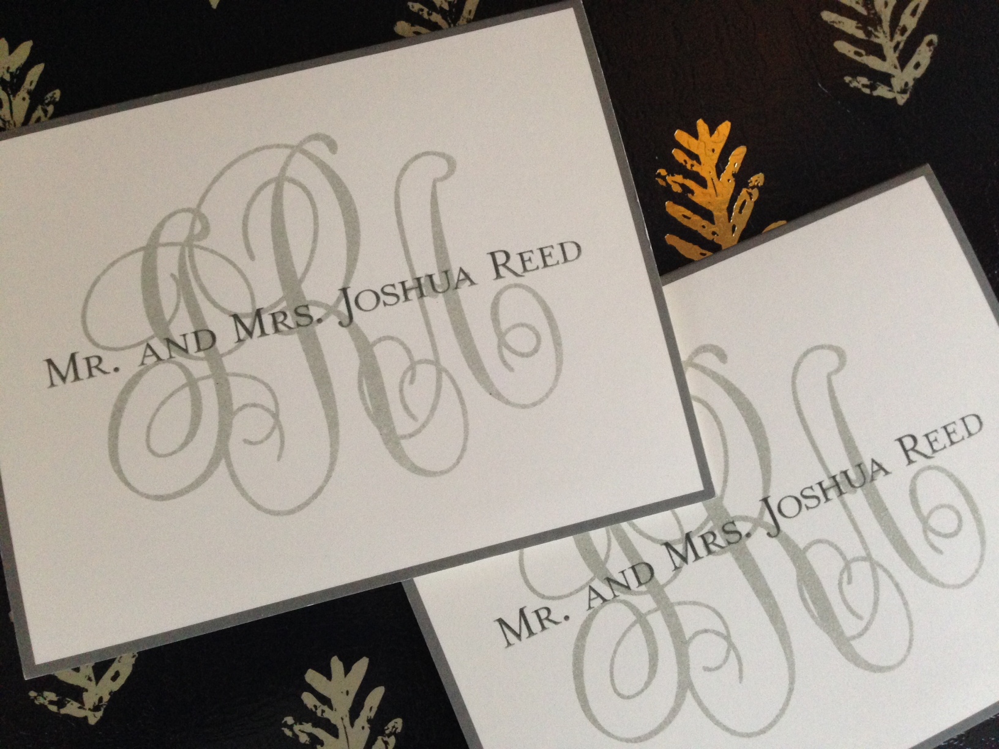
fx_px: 952
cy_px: 374
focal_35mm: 33
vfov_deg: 42.9
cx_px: 500
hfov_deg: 55.4
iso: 250
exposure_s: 1/20
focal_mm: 4.12
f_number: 2.4
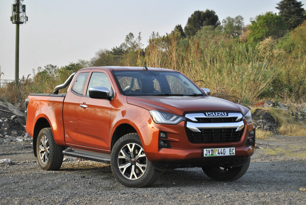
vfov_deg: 16.6
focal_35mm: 82
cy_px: 102
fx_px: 702
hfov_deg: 24.6
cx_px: 153
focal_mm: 55
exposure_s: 1/500
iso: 400
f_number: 5.6
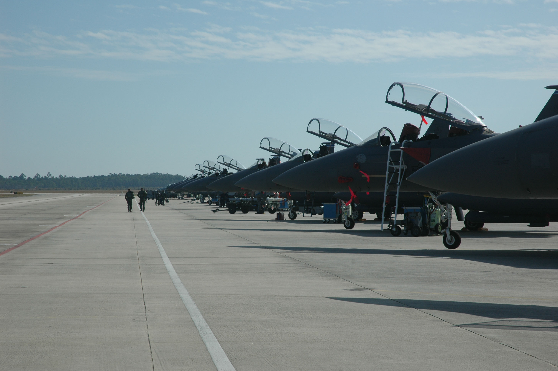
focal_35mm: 105
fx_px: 1626
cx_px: 279
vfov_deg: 13.0
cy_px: 186
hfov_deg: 19.5
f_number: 11
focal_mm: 70
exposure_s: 1/500
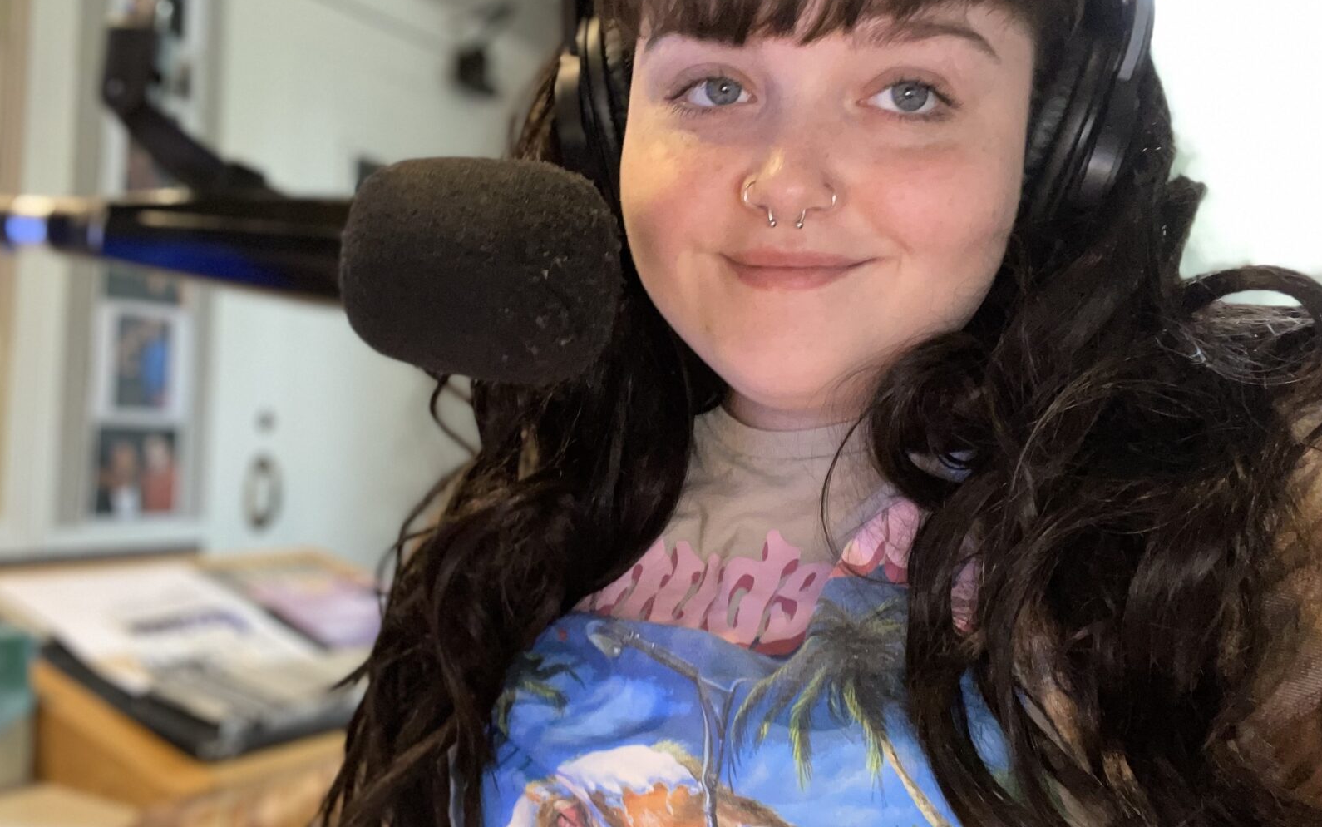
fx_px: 1153
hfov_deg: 59.6
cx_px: 659
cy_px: 354
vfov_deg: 39.4
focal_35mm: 32
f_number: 2.2
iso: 250
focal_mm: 2.71
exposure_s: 1/31
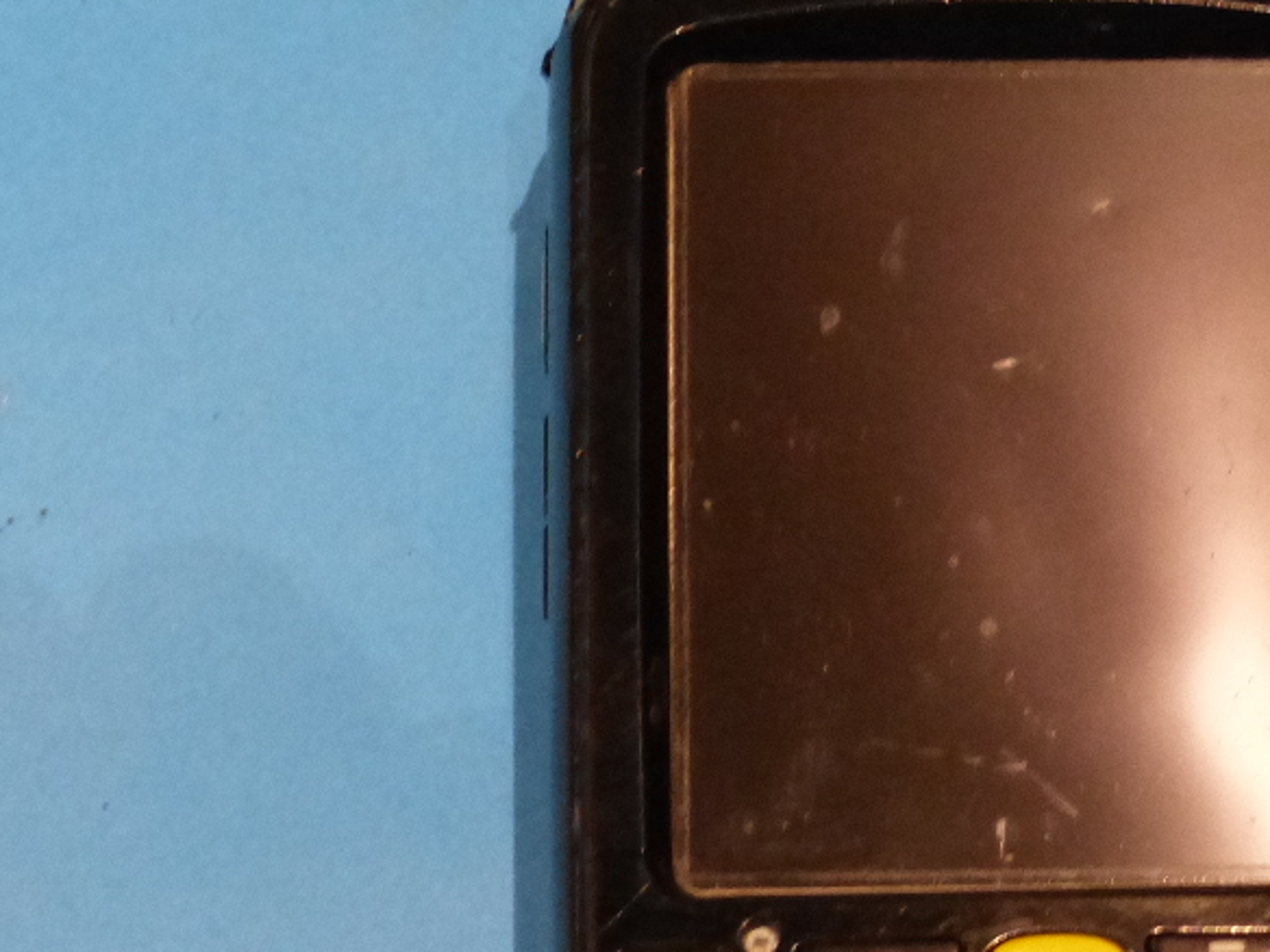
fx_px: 4182
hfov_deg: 17.1
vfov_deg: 12.9
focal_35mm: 114
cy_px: 765
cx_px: 1039
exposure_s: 1/80
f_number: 2.8
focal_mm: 9.4
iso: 800
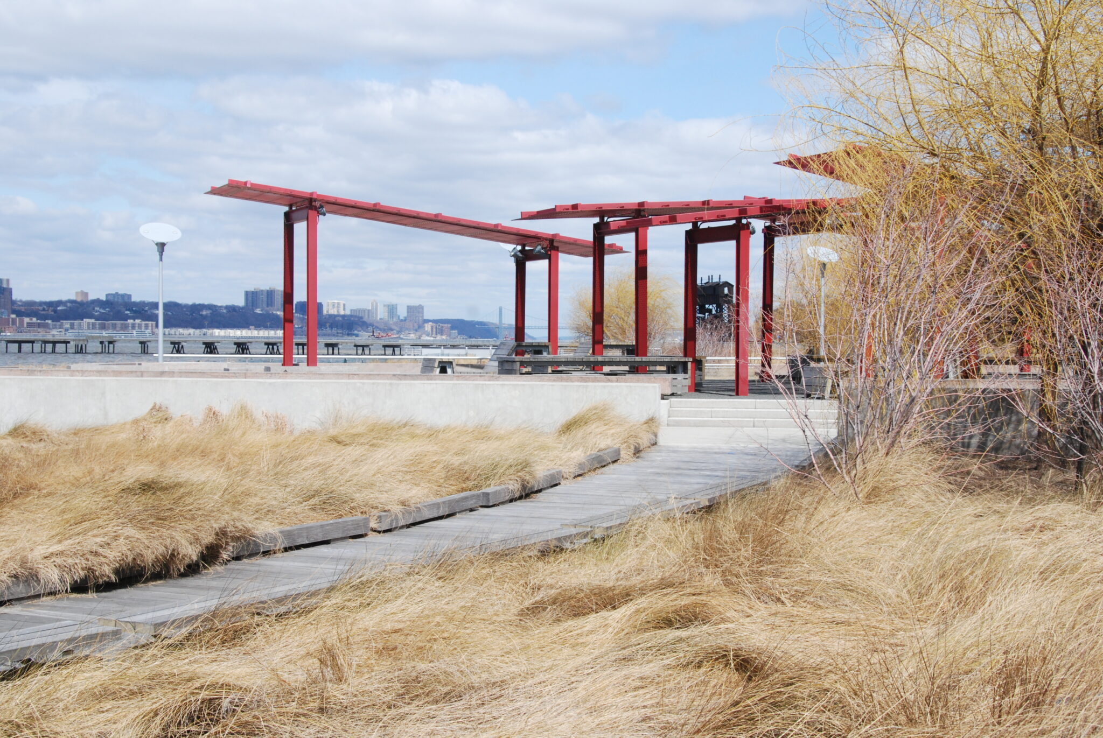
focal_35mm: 52
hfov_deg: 37.8
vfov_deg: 25.8
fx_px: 1610
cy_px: 369
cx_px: 552
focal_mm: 35
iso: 400
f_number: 11
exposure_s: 1/500
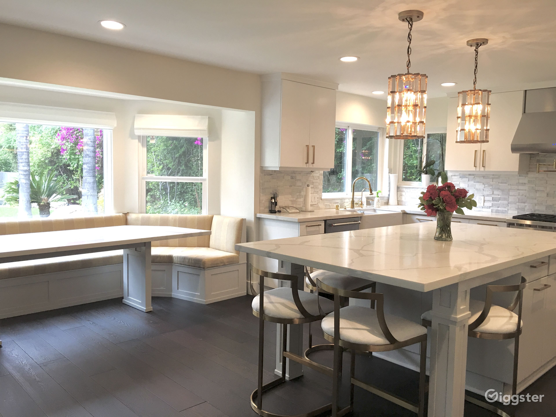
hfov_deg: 61.7
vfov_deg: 48.2
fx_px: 466
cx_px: 278
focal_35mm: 29
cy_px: 208
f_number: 2.2
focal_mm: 4.15
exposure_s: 1/40
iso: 32
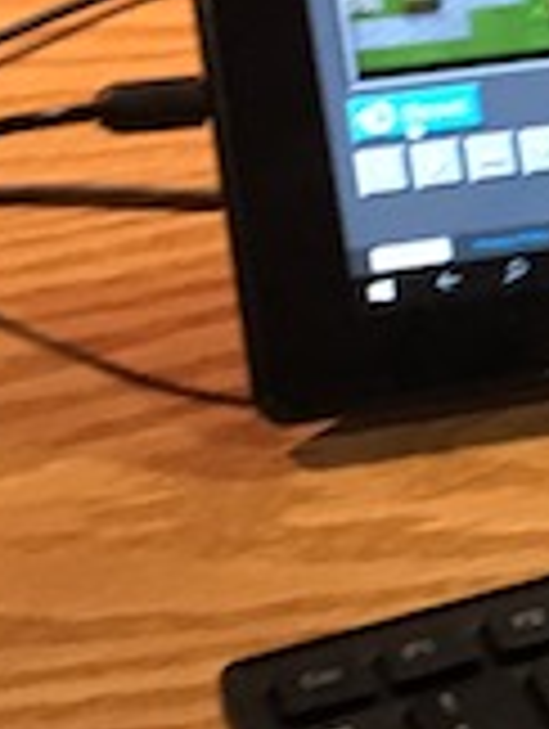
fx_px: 3016
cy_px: 158
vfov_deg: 13.7
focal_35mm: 143
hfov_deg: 9.6
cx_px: 1138
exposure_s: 1/25
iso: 200
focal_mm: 4.15
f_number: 2.2
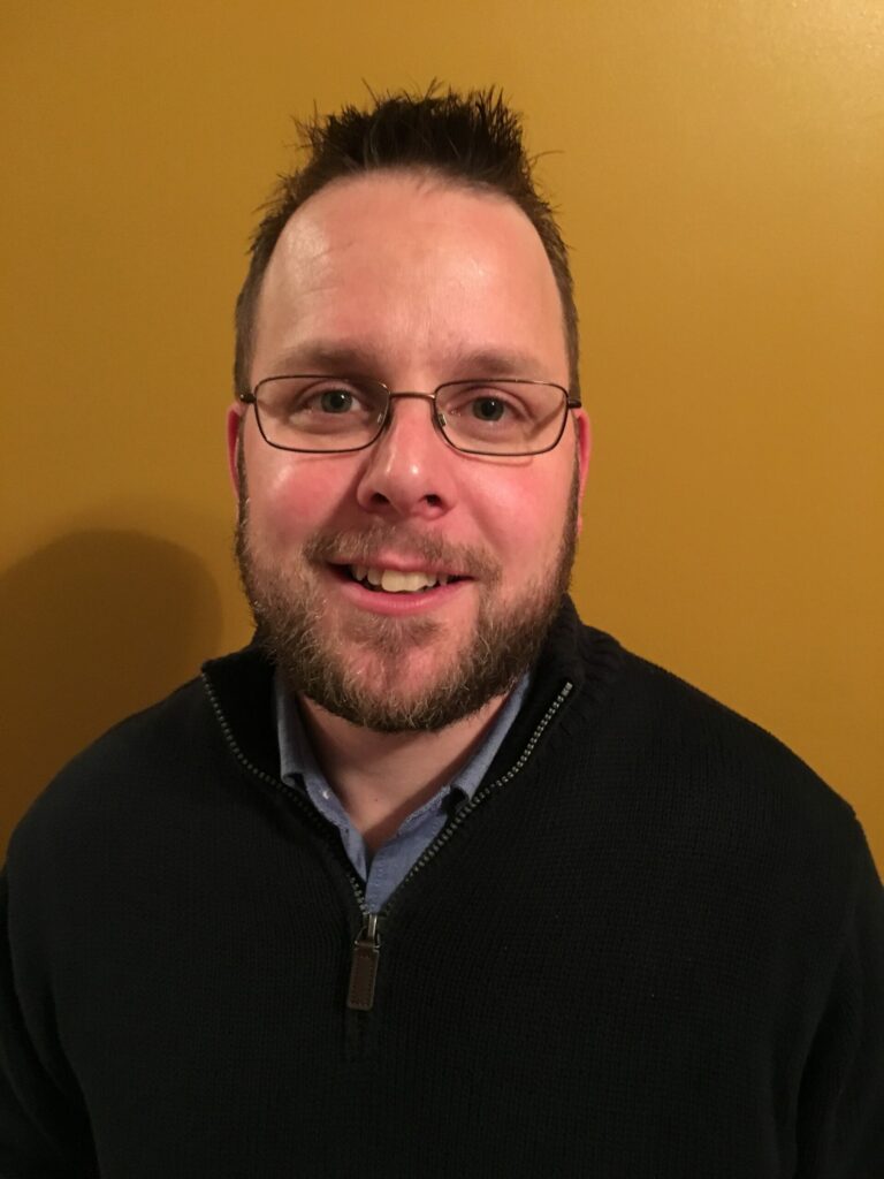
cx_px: 442
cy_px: 590
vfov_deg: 61.7
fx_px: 987
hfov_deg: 48.2
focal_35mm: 29
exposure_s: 1/15
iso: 400
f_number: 2.2
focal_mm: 4.15
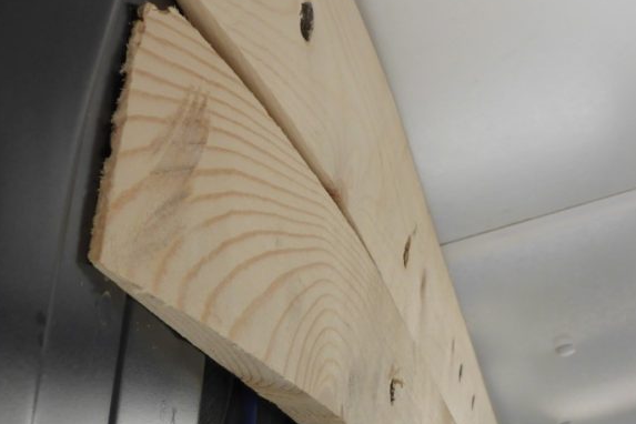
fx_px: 1078
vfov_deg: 22.0
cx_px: 315
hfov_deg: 32.9
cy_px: 93
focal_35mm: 61
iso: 100
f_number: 3.3
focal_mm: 4.9
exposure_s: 1/100
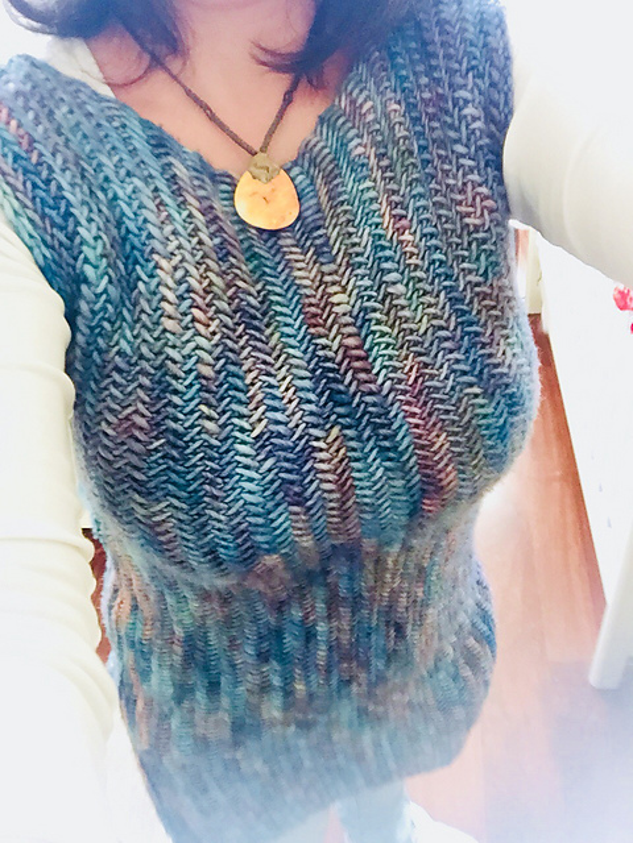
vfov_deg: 58.4
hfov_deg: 45.4
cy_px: 422
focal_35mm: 31
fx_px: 756
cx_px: 316
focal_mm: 2.65
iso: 200
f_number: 2.2
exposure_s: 1/33
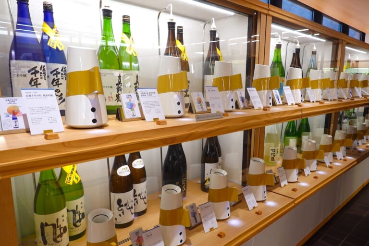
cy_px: 123
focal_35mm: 24
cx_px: 184
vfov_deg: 53.1
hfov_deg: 73.7
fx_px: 246
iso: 125
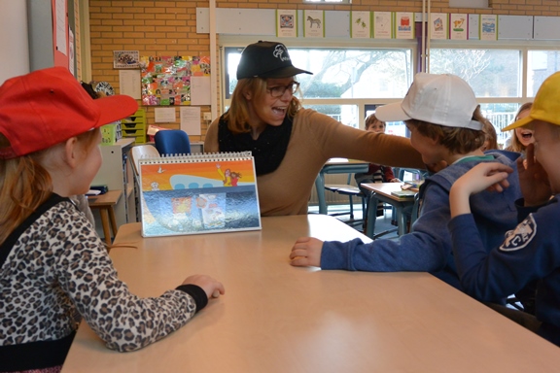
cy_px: 186
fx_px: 576
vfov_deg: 35.9
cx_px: 280
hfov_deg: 51.9
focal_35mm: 37
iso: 400
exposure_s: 1/80
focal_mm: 14
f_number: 4
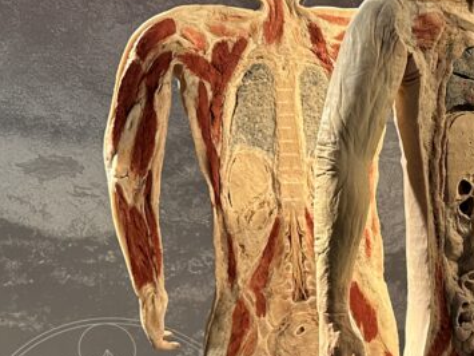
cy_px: 306
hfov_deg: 24.8
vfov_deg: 19.8
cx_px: 526
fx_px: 999
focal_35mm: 73
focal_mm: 6.86
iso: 250
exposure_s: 1/60
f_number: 1.78
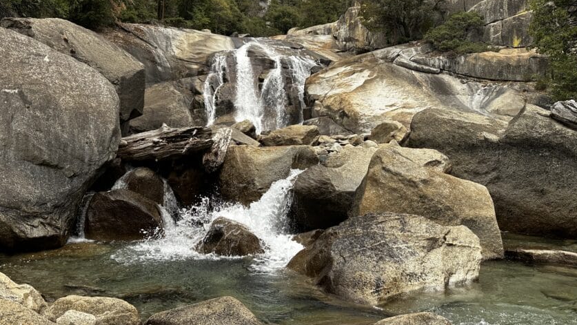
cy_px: 128
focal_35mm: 32
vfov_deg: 36.5
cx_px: 254
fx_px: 490
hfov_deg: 60.8
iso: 80
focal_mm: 6.86
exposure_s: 1/276
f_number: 1.78
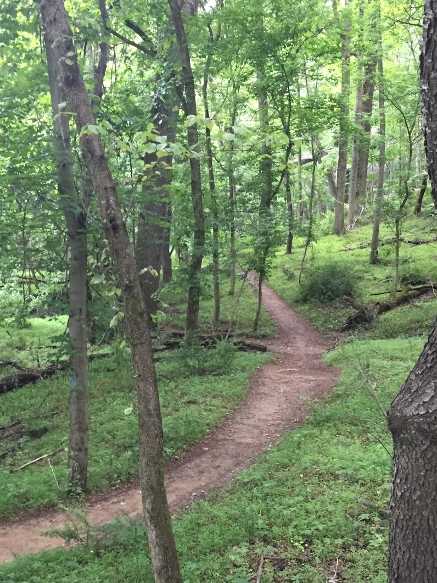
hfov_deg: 35.1
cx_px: 232
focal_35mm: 41
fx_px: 690
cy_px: 359
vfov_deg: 45.4
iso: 200
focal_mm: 4.15
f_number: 2.2
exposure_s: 1/30
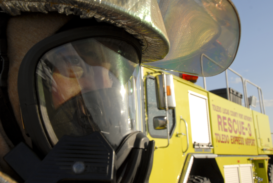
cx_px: 136
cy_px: 92
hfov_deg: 46.3
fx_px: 319
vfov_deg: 32.0
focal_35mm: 42
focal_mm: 28
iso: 200
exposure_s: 1/320
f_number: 9
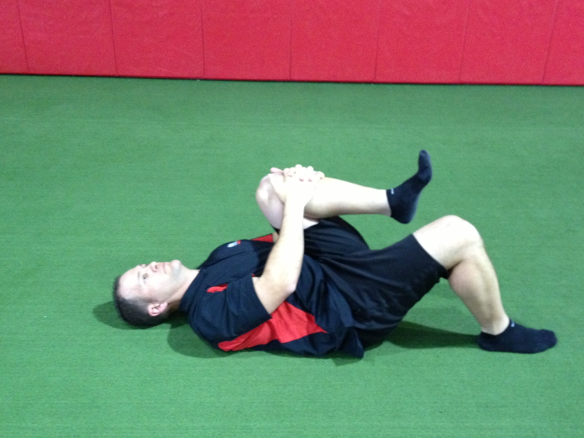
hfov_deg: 42.9
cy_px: 205
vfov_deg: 32.9
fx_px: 742
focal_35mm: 44
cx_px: 317
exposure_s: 1/17
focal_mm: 4.28
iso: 400
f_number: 2.4
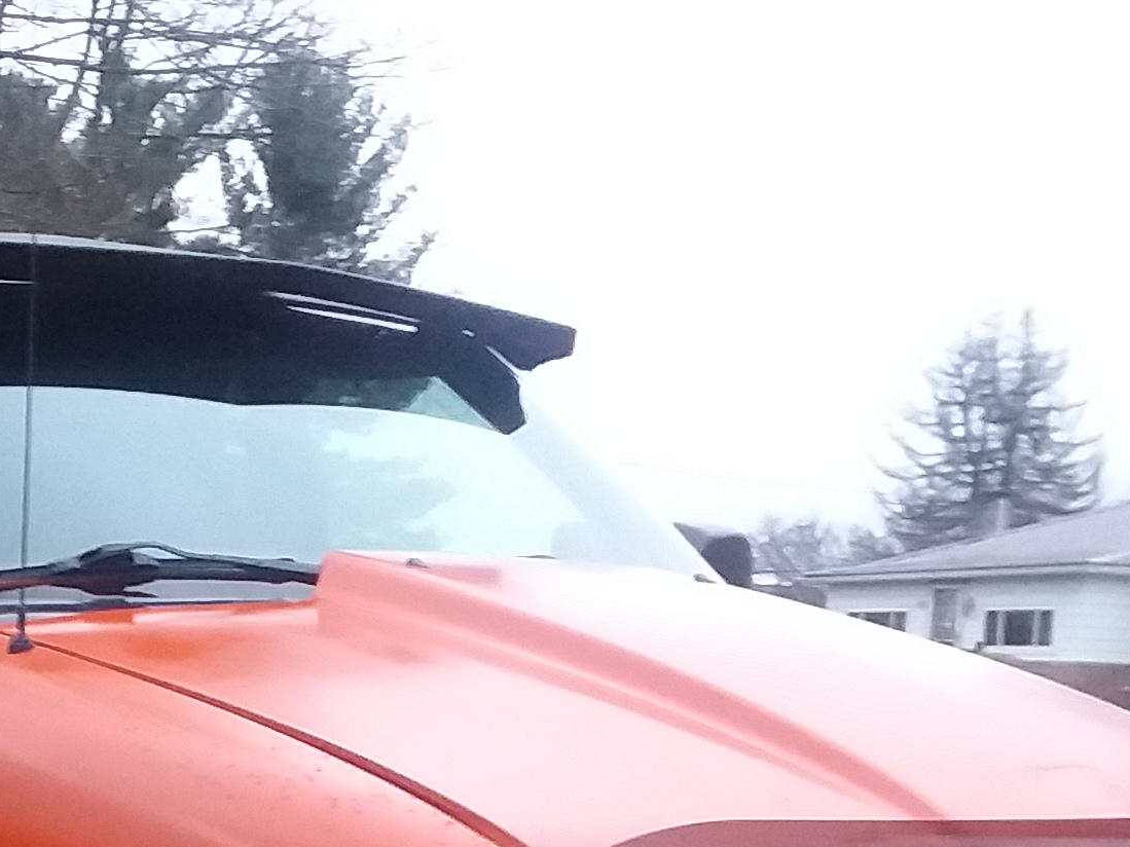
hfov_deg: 27.5
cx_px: 108
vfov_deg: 20.6
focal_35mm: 68
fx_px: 2220
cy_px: 926
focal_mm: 2.47
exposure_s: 1/17
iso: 320
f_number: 1.9
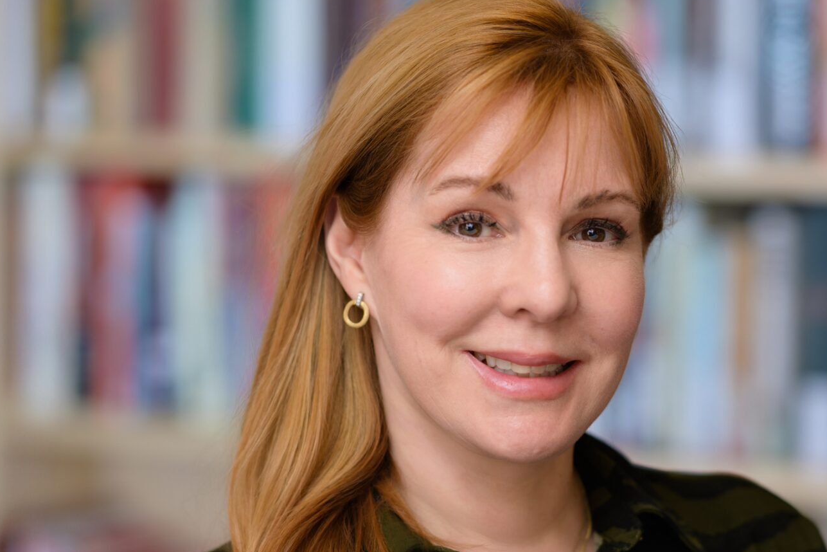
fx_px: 3836
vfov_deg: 8.2
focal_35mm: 167
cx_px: 507
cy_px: 433
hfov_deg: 12.3
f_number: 2.2
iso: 125
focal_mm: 105
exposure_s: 1/200
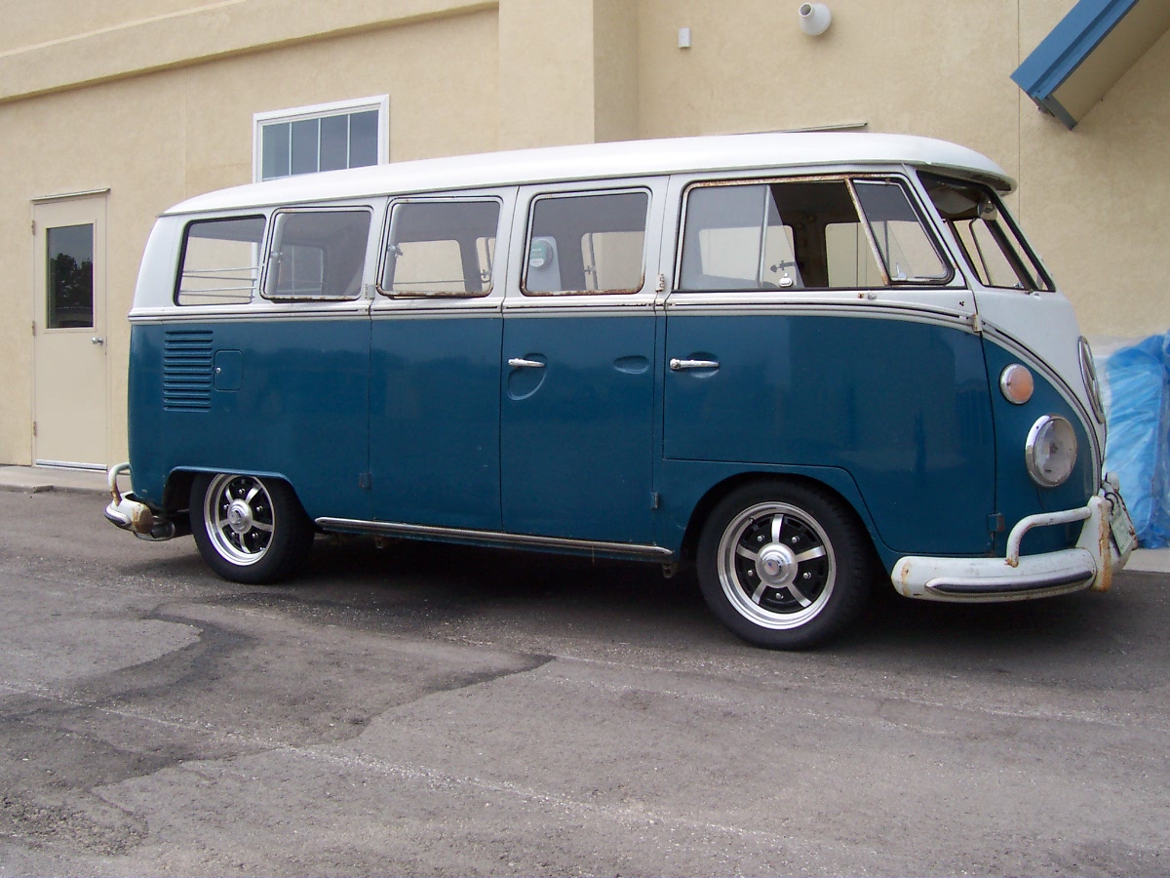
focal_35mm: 37
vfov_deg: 38.7
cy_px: 439
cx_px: 585
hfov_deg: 50.1
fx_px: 1251
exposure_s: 1/350
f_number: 5.6
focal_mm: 5.6
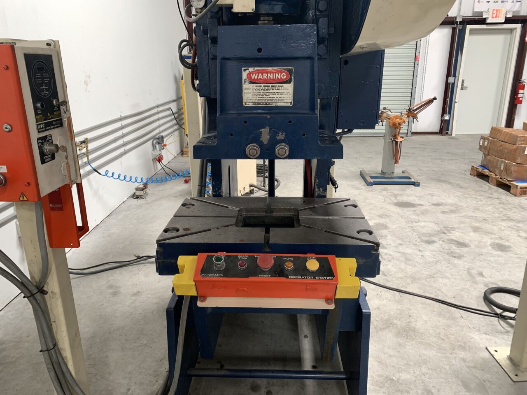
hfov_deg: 67.3
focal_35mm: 26
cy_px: 198
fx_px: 396
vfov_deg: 53.1
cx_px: 264
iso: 100
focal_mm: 4.25
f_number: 1.8
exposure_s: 1/78
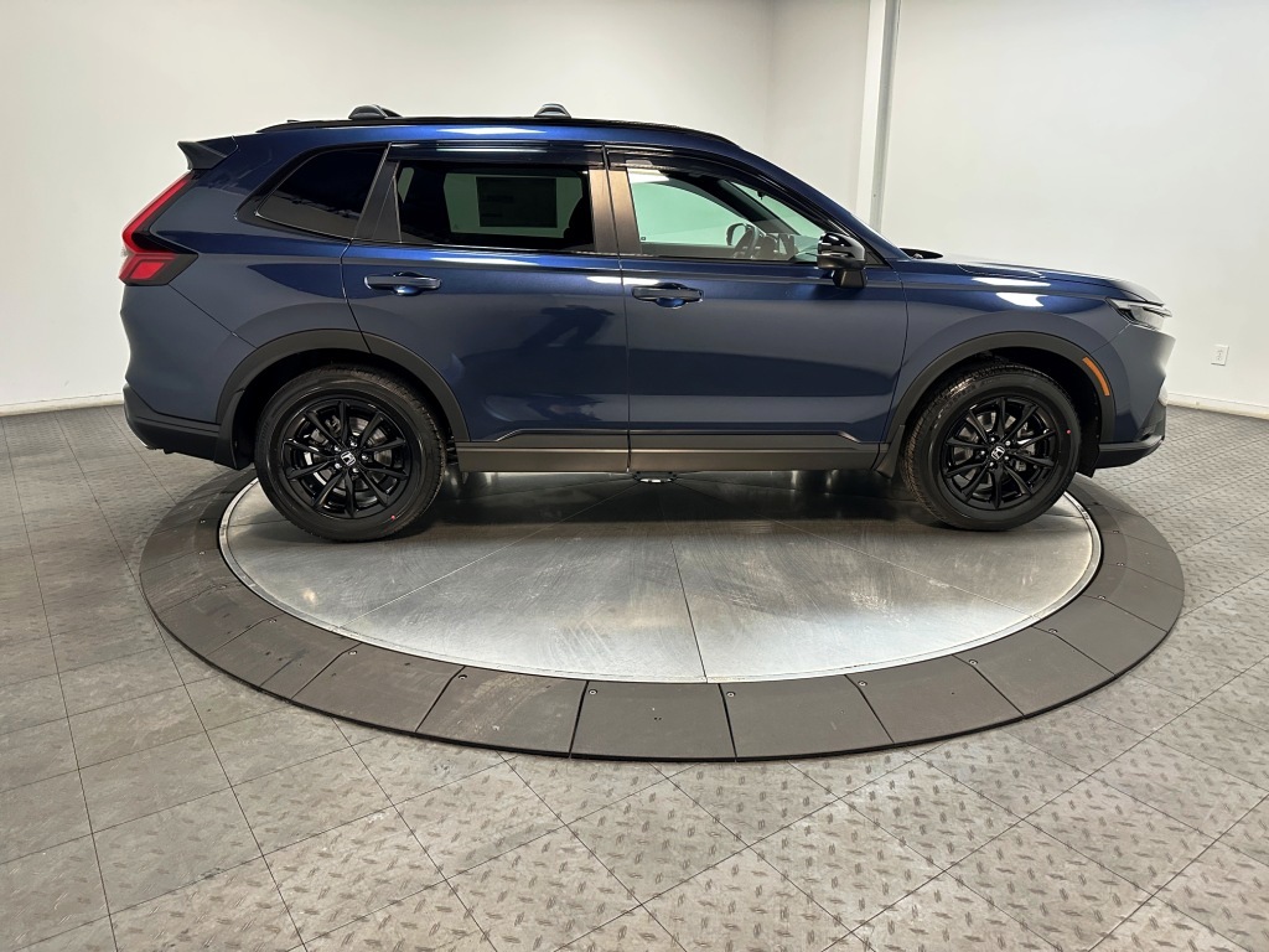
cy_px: 476
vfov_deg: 56.8
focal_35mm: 24
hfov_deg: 71.6
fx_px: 880
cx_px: 634
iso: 500
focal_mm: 6.86
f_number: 1.78
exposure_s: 1/60
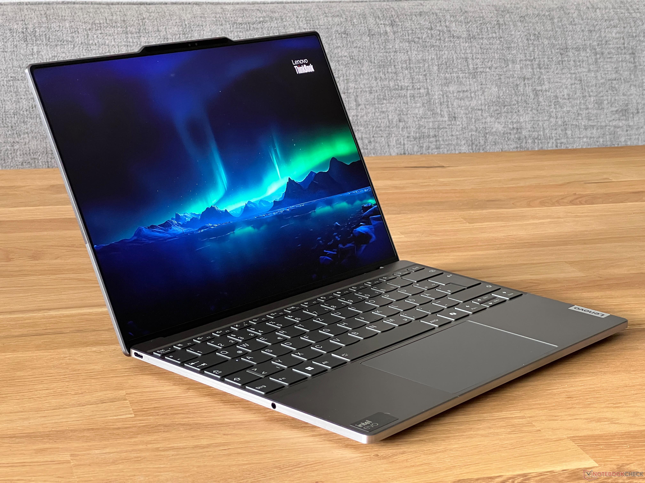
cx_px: 322
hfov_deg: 25.3
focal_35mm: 77
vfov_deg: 19.1
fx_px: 1435
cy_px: 242
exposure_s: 1/60
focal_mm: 9
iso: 500
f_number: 2.8
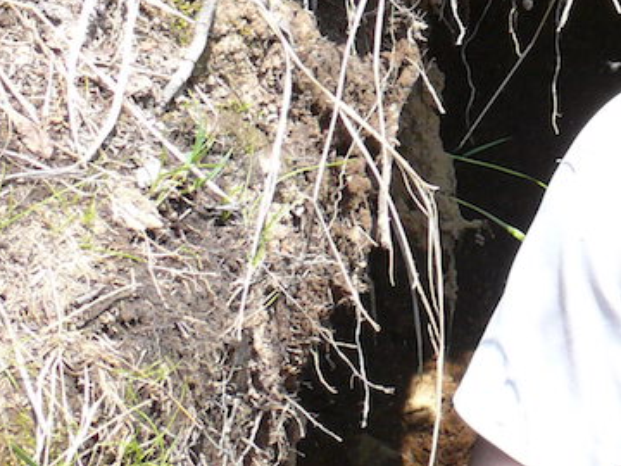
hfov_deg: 13.2
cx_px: 954
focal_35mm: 140
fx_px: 2512
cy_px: -41
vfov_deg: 10.5
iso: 100
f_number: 4
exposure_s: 1/200
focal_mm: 7.4
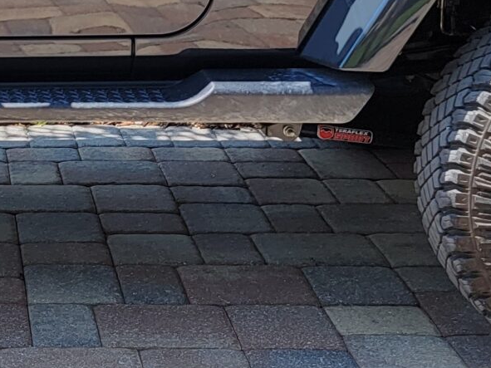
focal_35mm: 104
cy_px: -141
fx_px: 1475
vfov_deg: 13.6
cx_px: -82
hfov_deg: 18.0
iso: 16
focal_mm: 6.7
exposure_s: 1/532
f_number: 1.8
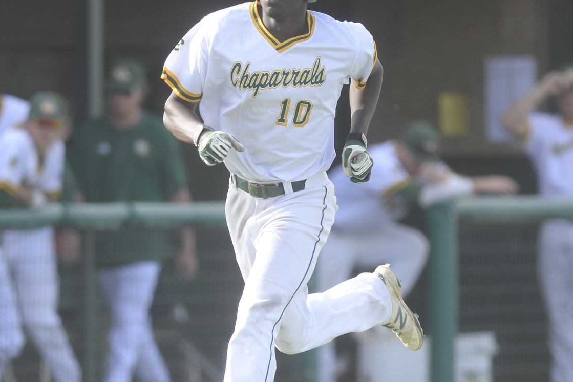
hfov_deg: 3.8
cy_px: 259
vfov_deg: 2.6
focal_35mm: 536
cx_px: 227
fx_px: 8531
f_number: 3.2
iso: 400
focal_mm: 300
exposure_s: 1/1600
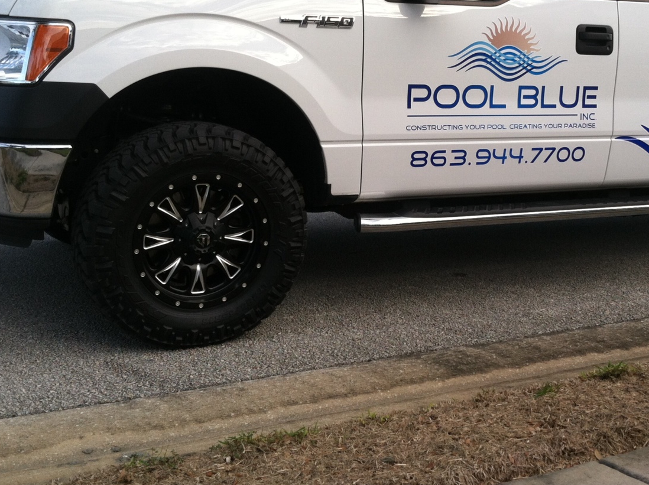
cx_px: 398
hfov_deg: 37.3
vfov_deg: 28.3
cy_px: 160
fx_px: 955
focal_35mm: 51
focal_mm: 3.85
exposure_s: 1/240
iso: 80
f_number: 2.8
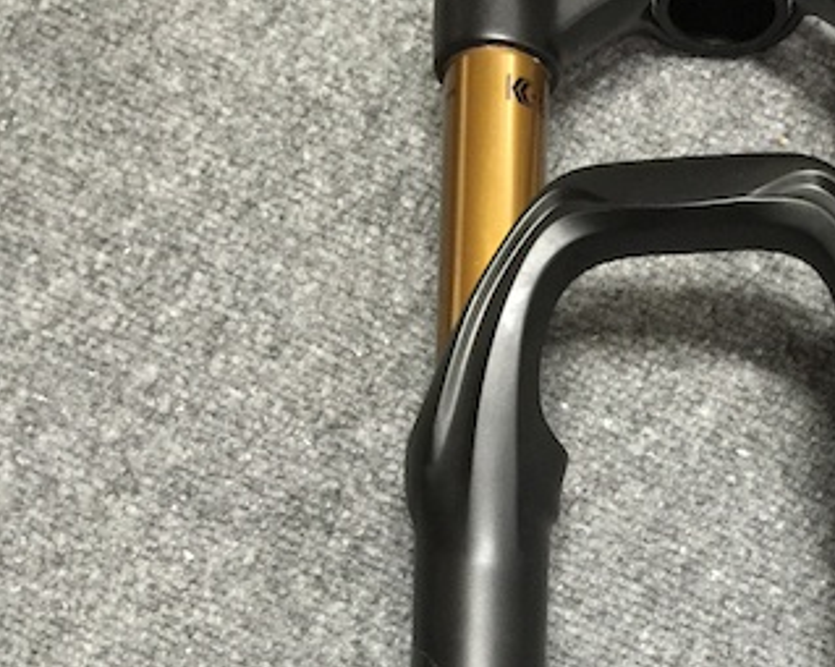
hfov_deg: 26.2
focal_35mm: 71
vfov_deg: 20.1
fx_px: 1754
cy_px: 824
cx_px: 691
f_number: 2.2
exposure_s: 1/10
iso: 125
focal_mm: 4.15
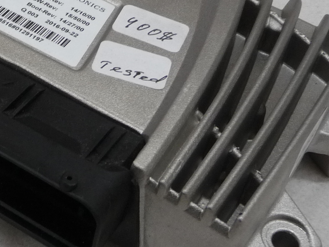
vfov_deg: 18.6
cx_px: -17
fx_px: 751
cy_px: 136
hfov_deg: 23.4
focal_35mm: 79
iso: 160
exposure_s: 1/30
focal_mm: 4.7
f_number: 3.3
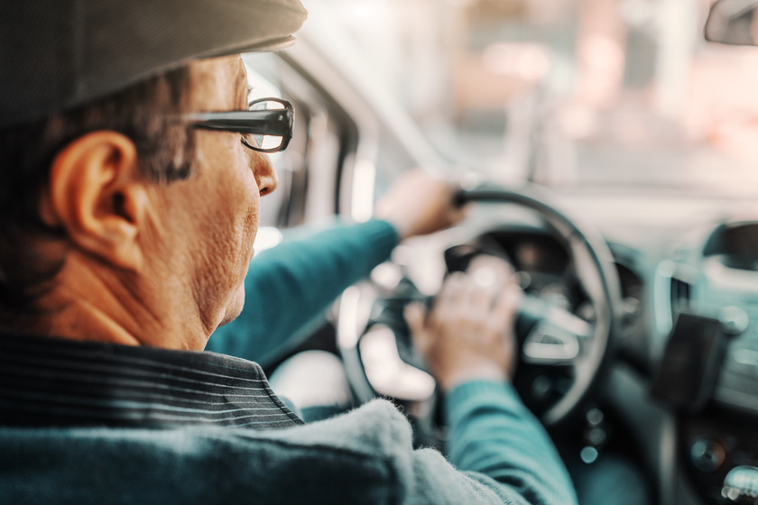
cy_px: 252
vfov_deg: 37.9
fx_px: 737
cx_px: 379
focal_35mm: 35
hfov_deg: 54.4
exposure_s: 1/640
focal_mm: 35
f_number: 2
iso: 200
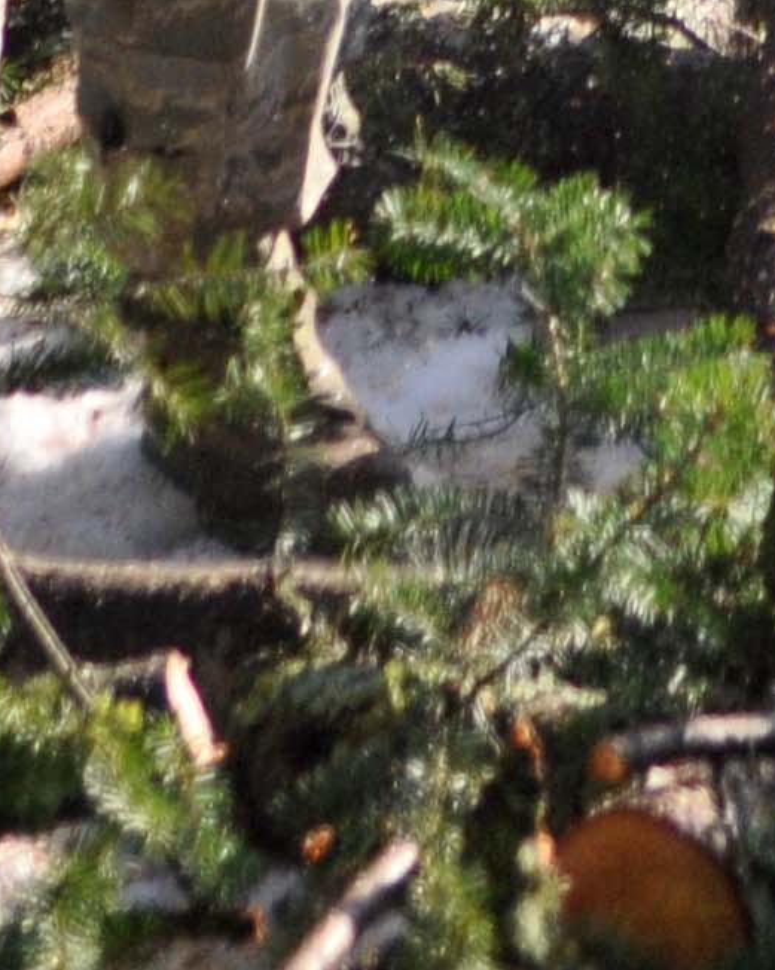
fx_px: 8493
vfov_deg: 6.4
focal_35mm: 296
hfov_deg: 5.1
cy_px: -909
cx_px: 1462
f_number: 3.2
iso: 560
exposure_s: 1/4000
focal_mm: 32
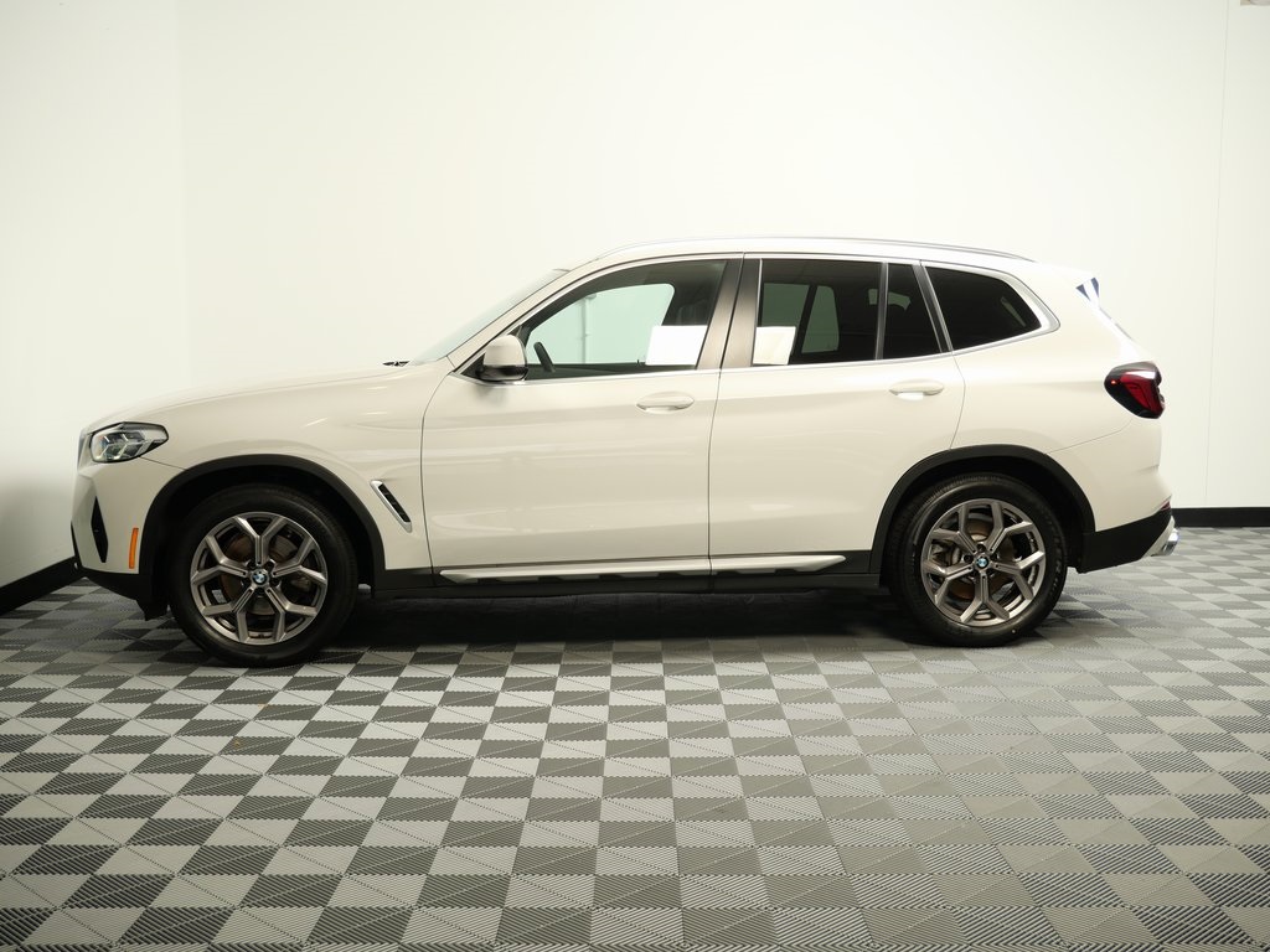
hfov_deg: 51.4
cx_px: 635
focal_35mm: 36
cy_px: 476
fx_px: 1321
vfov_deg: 39.7
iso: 200
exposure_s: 1/200
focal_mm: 18
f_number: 5
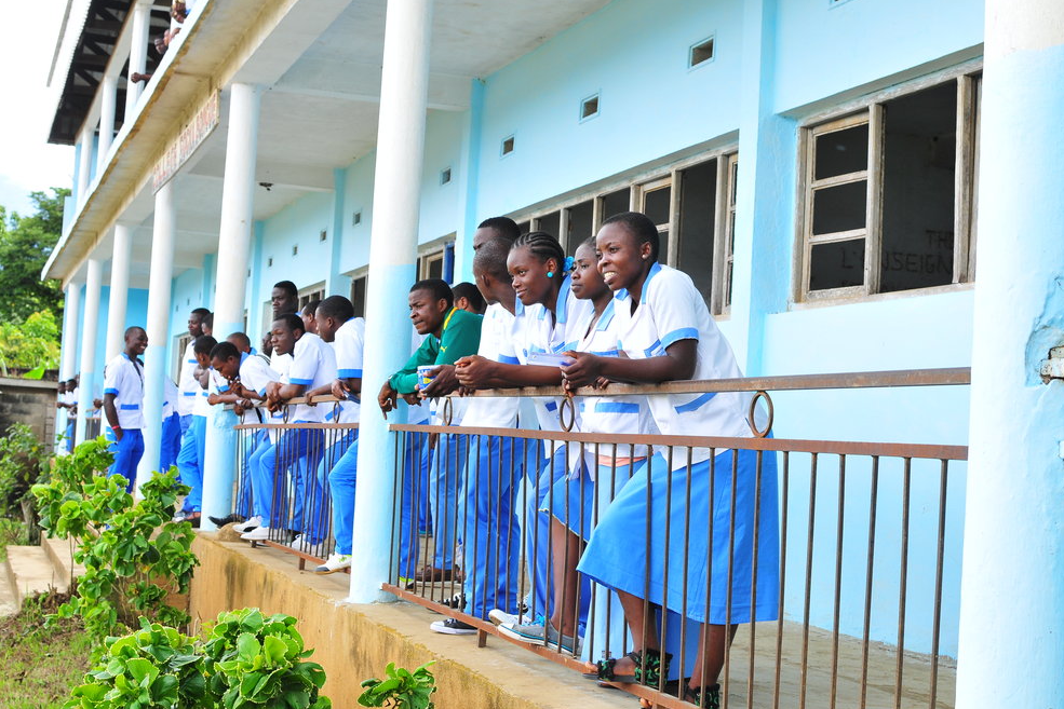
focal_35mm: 55
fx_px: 1611
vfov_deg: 24.8
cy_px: 344
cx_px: 551
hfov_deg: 36.5
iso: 200
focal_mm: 35
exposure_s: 1/100
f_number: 5.6
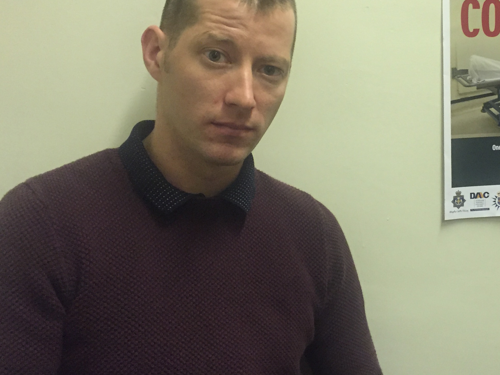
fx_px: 708
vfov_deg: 29.6
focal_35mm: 49
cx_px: 376
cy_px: 157
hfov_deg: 37.9
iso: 250
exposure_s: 1/33
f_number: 2.2
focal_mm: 4.15
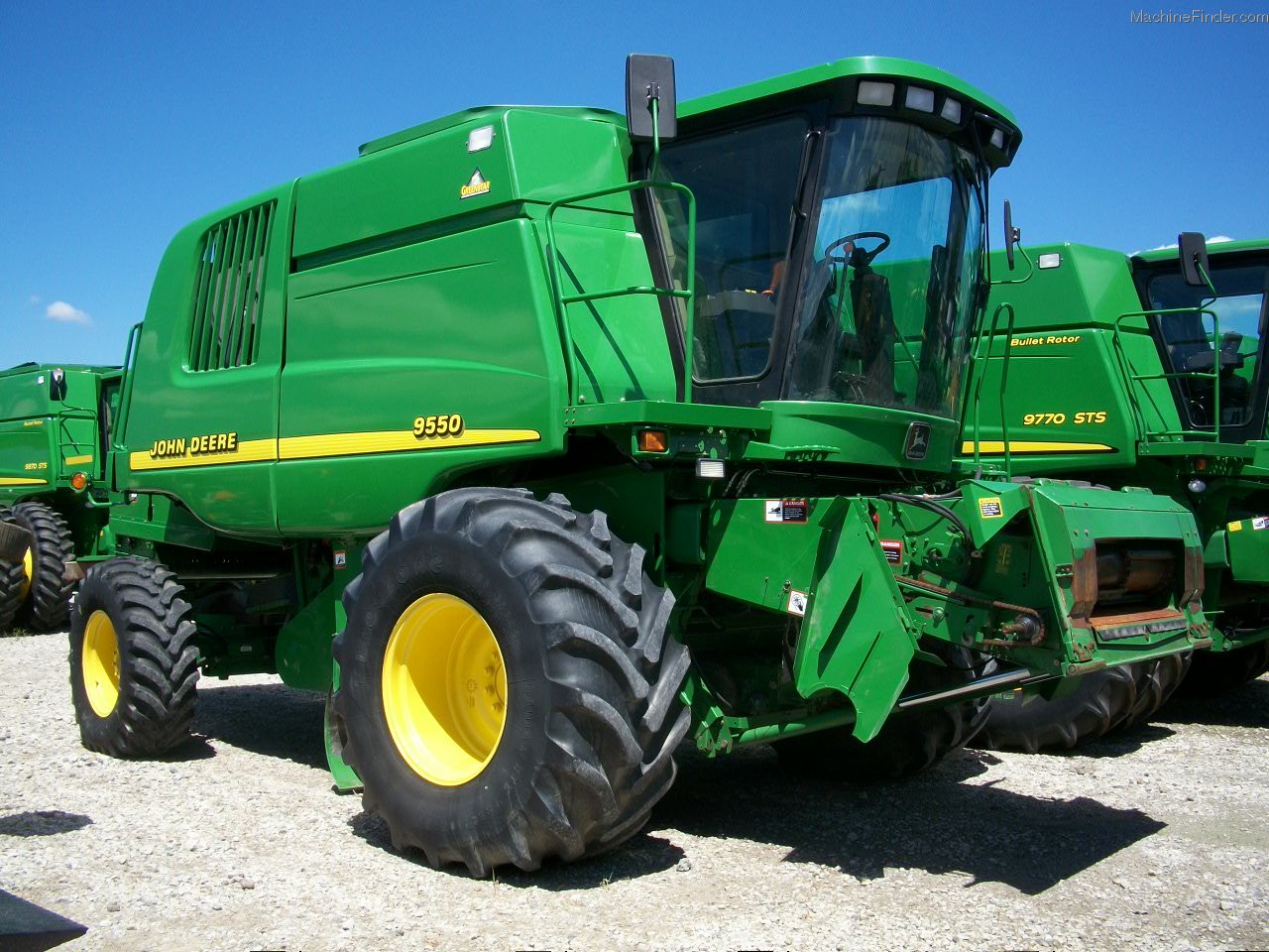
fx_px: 1283
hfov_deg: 52.6
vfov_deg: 40.7
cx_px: 634
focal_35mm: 35
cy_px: 476
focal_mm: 6.3
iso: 80
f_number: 5.6
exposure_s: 1/250
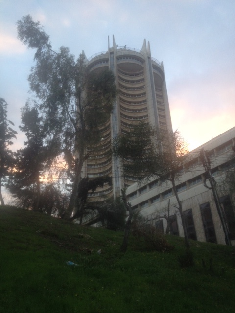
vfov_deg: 52.6
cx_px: 118
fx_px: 317
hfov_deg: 40.7
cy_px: 156
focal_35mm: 35
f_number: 2.4
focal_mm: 4.28
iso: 80
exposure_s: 1/120
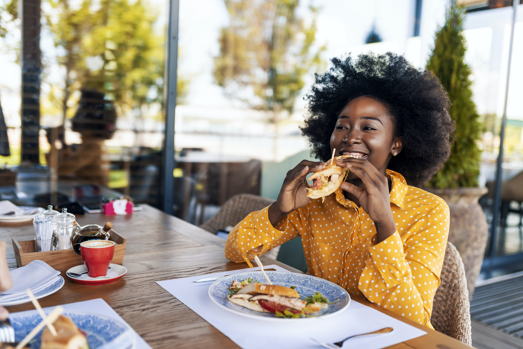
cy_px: 174
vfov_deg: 37.9
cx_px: 262
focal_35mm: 35
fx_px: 509
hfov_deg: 54.4
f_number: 2
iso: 100
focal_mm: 35
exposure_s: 1/250
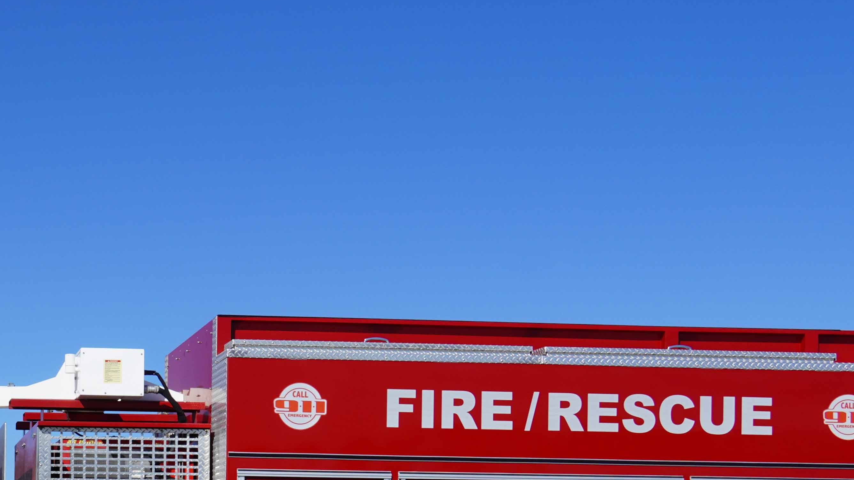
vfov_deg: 15.8
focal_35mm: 74
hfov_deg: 27.3
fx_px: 1680
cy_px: 543
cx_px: 48
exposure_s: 1/250
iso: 100
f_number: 10
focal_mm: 21
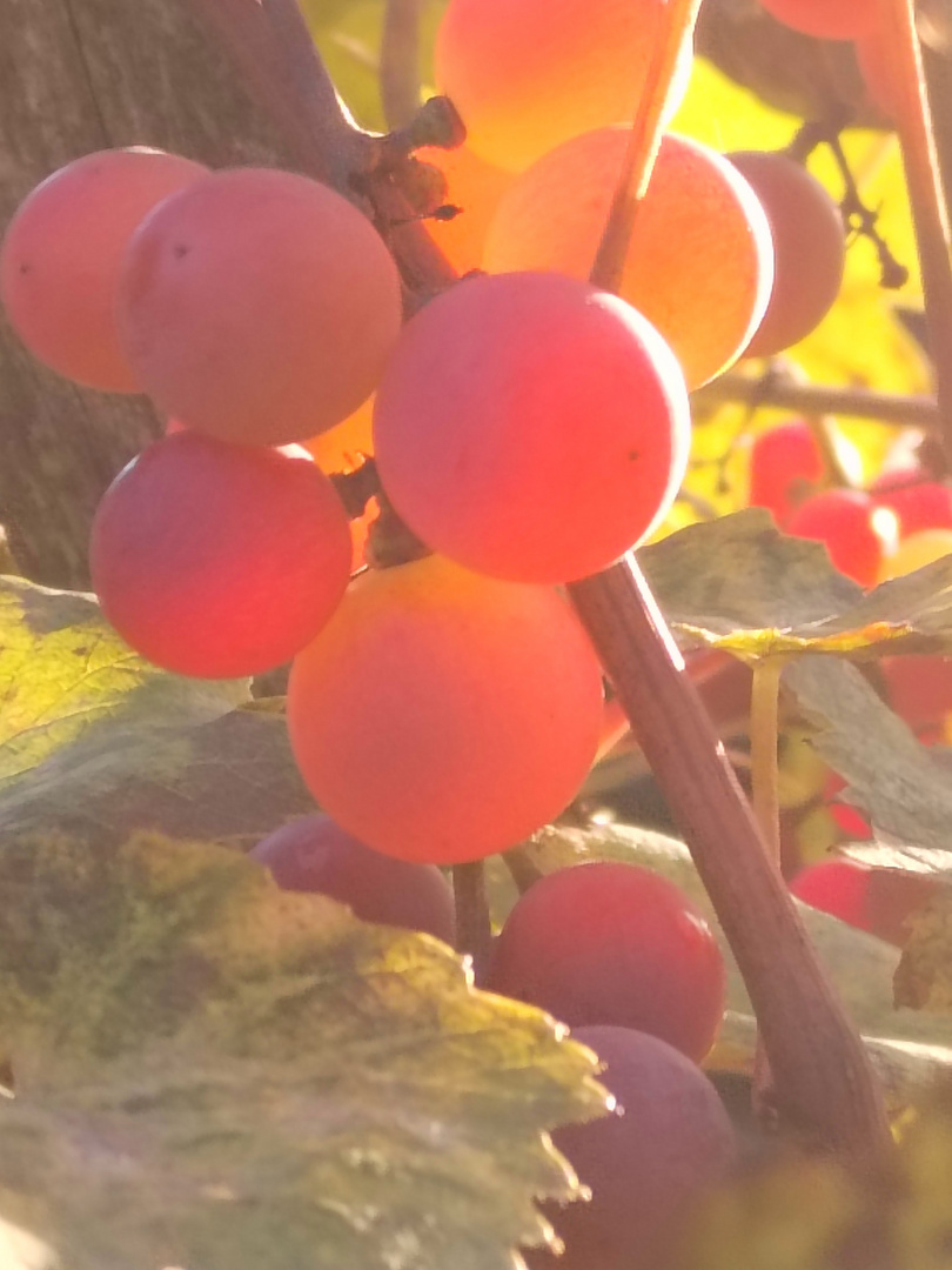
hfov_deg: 9.6
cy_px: 635
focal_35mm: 154
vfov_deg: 12.8
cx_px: 476
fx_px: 5647
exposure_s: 1/152
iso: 100
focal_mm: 4.75
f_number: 1.8
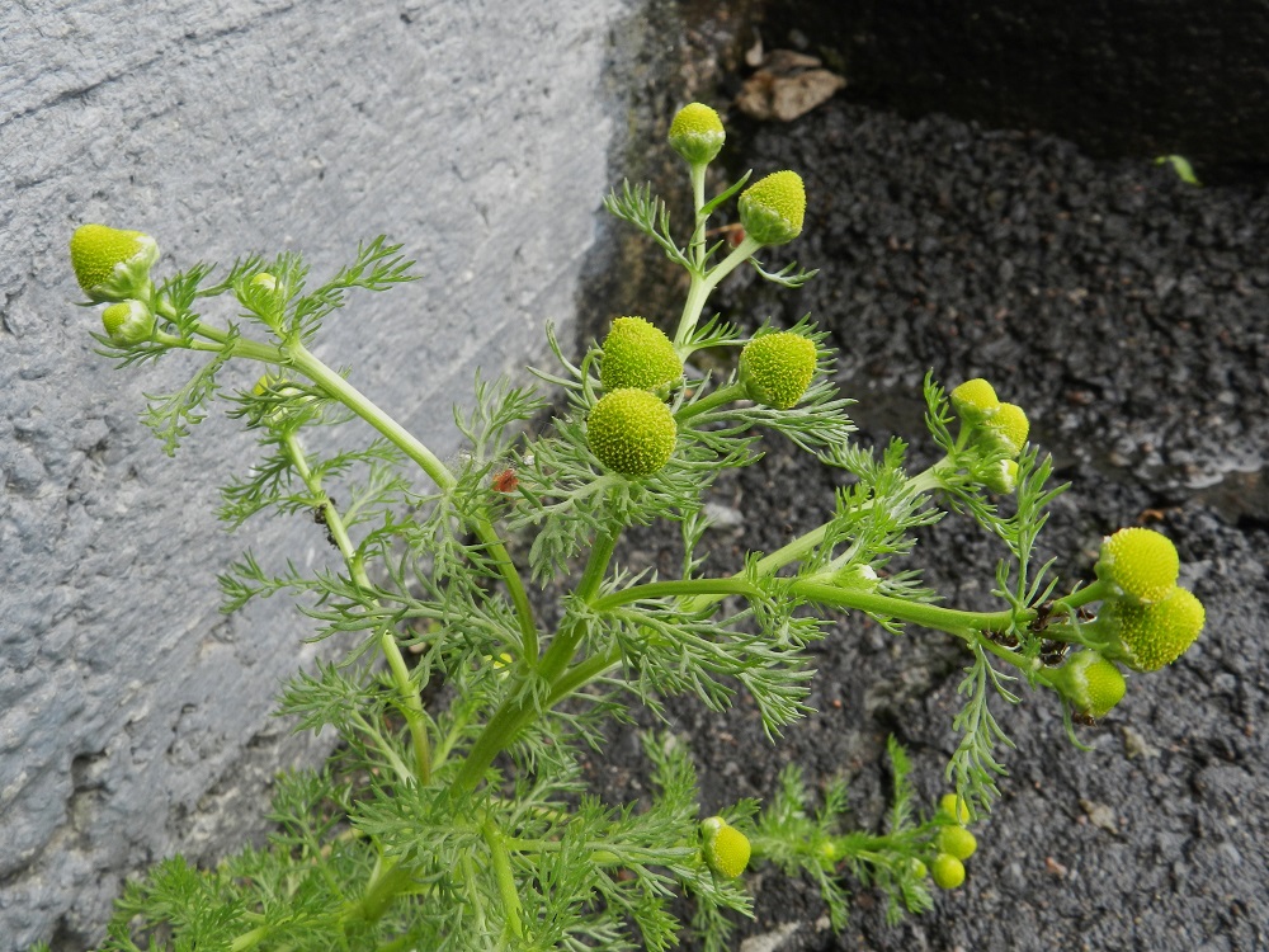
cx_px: 634
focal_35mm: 32
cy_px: 476
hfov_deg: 56.8
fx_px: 1173
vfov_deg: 44.2
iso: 160
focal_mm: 5.6
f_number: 5
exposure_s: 1/60
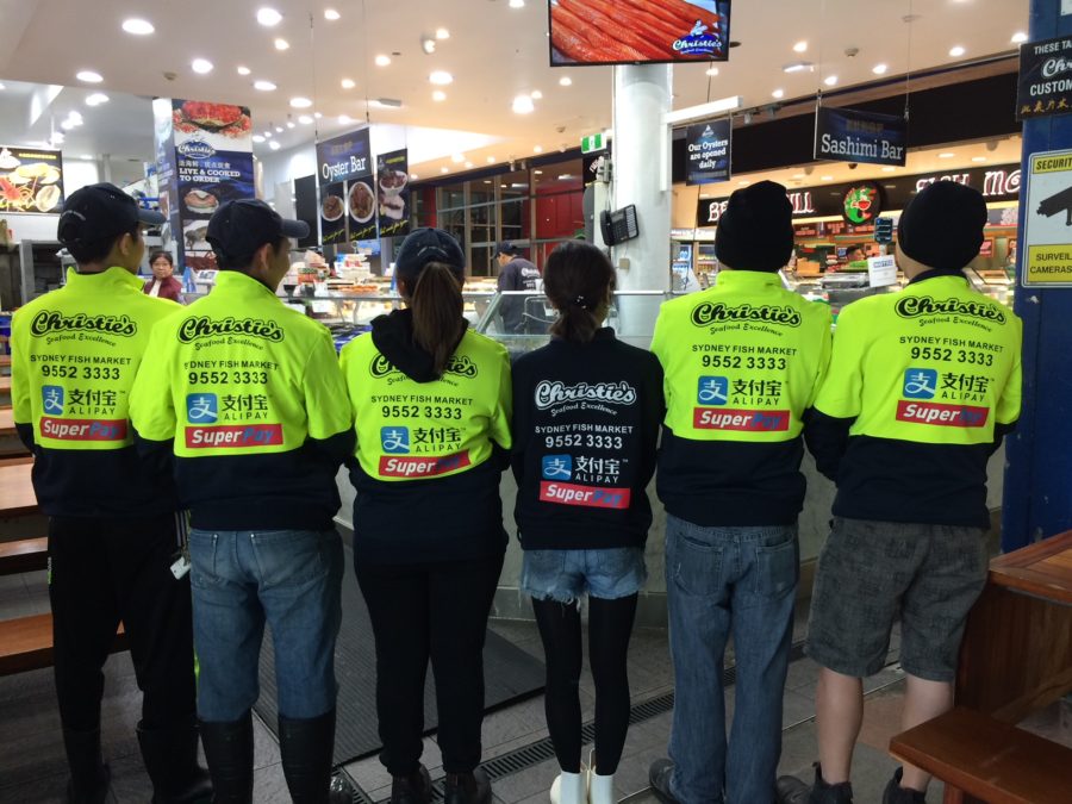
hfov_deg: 61.7
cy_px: 402
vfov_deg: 48.2
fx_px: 898
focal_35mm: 29
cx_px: 536
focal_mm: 4.15
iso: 50
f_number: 2.2
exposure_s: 1/33
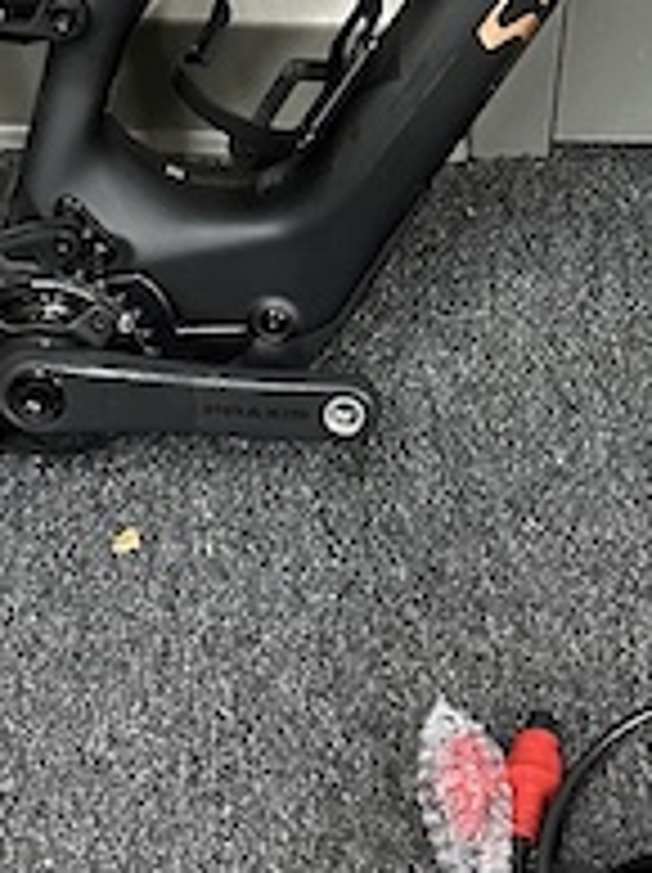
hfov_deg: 14.9
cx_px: 396
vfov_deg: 19.6
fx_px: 2492
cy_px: 144
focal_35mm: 99
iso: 500
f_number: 1.78
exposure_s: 1/60
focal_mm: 6.86
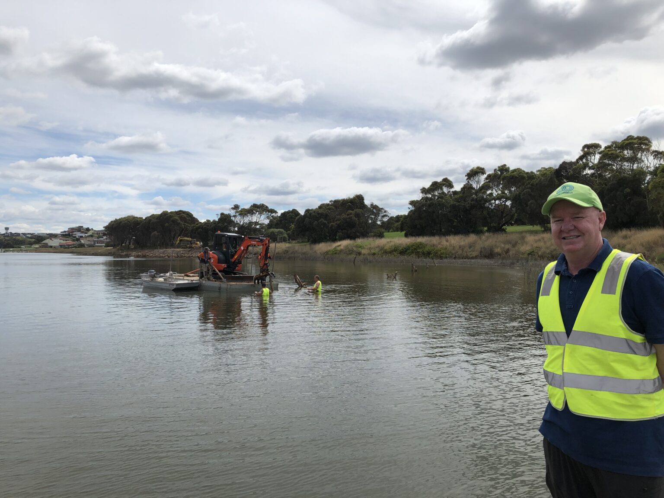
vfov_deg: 49.7
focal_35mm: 28
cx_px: 332
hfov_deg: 63.4
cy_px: 249
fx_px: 537
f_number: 1.8
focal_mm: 3.99
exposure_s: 1/2825
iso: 20
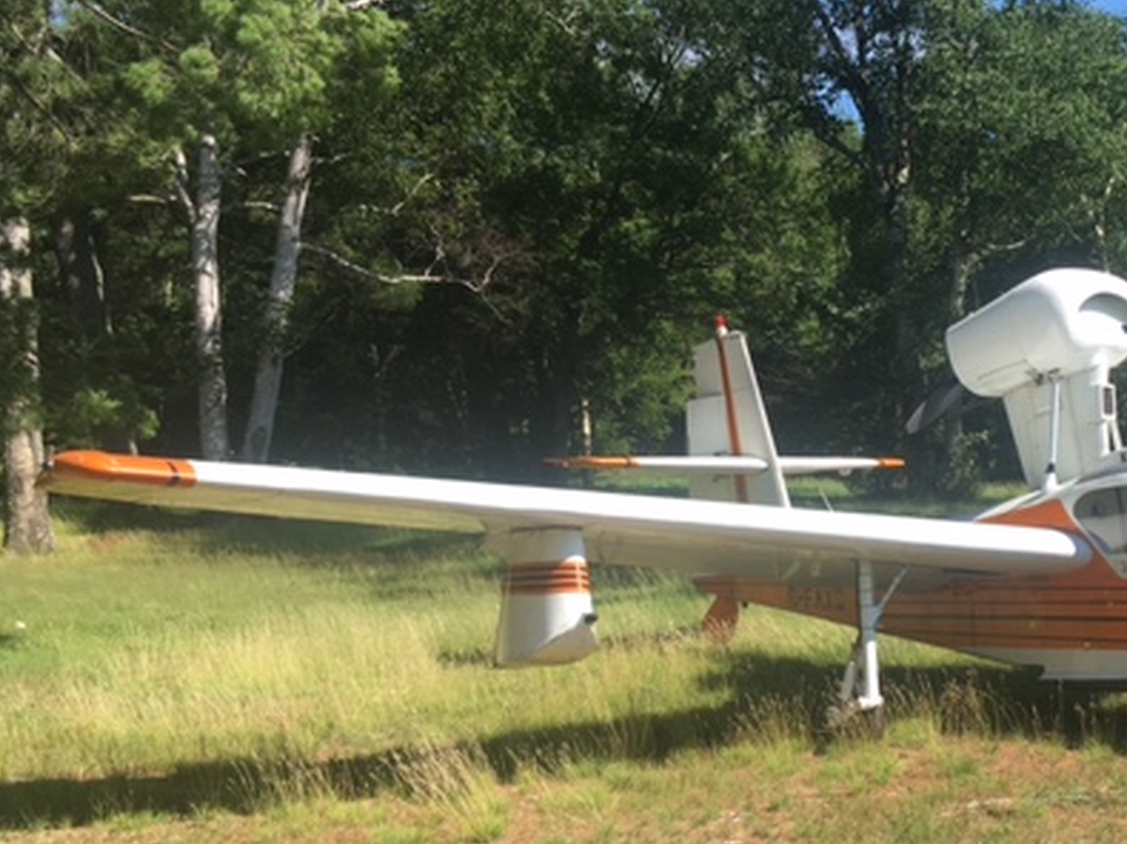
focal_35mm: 47
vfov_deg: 30.8
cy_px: 496
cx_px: 859
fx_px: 1530
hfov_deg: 39.3
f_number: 2.2
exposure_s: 1/810
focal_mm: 4.15
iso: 25
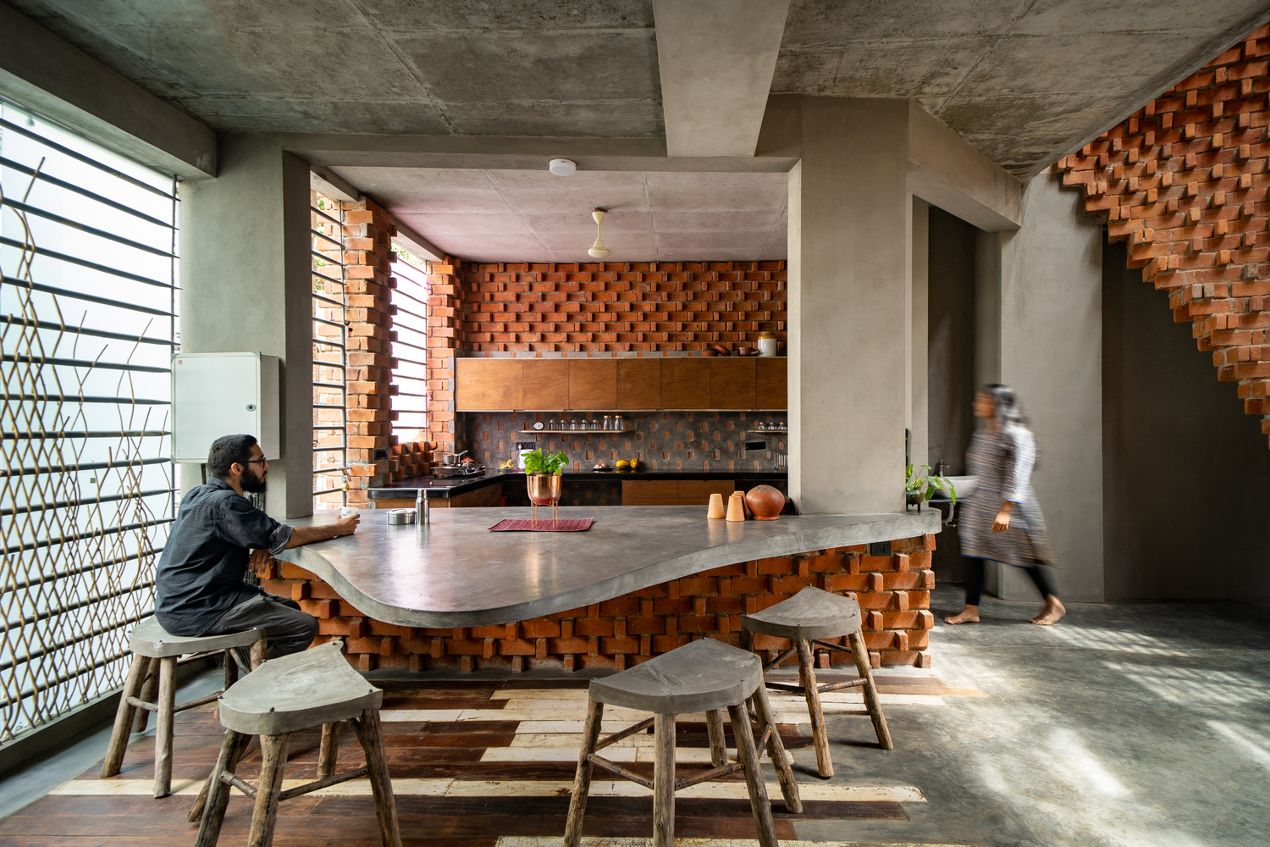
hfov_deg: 90.0
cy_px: 424
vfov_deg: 67.4
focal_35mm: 18
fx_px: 635
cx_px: 635
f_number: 4
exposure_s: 1/10
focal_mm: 18
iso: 100
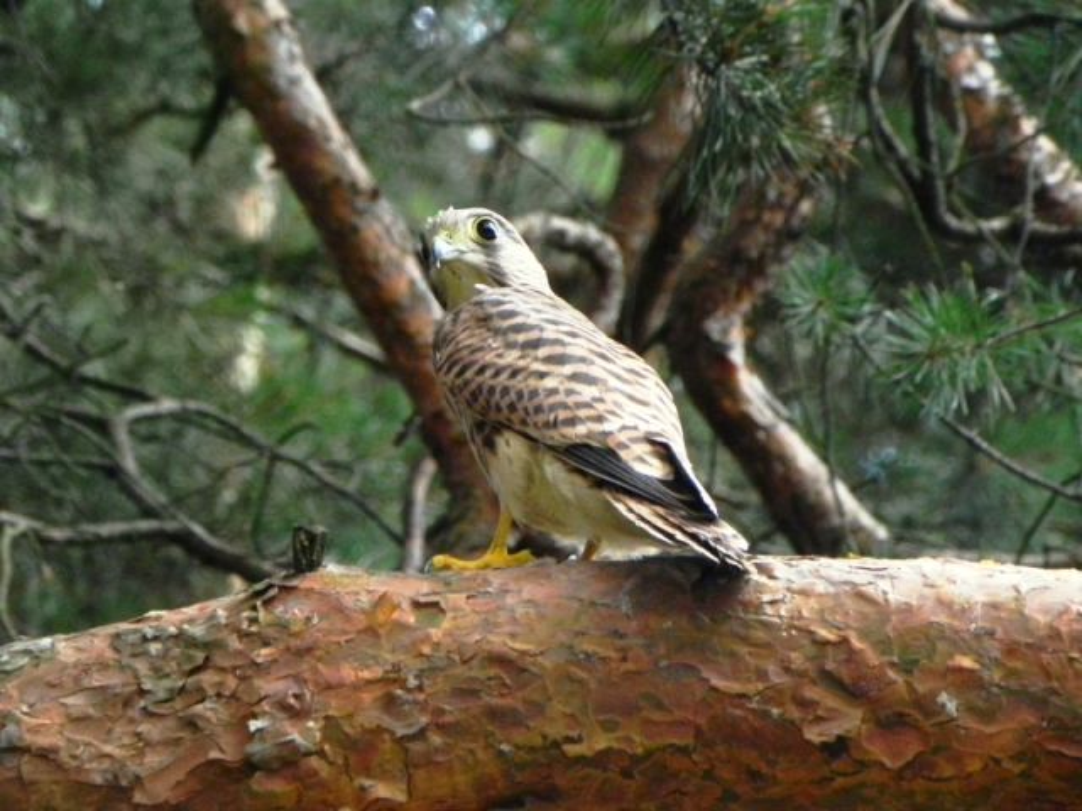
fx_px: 15035
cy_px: 406
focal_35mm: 481
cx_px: 541
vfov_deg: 3.1
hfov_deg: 4.1
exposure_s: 1/242
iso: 800
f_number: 8
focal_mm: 85.6
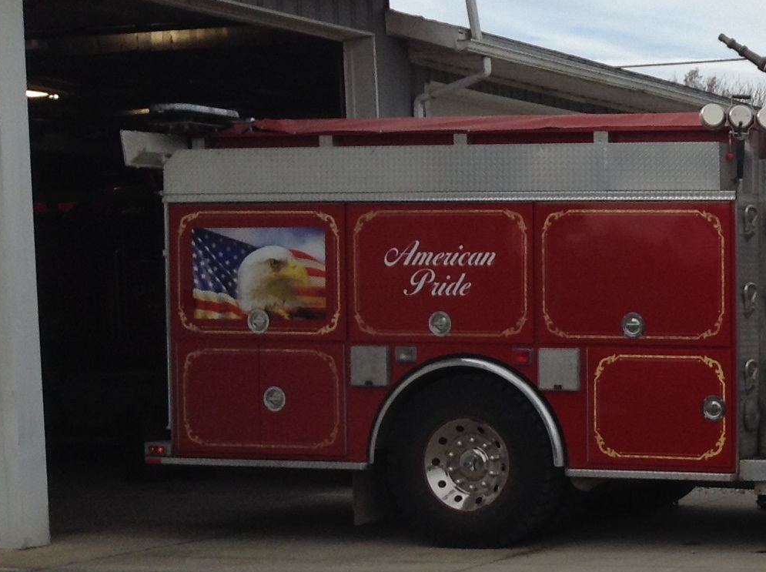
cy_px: 410
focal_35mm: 86
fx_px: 1900
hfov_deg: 20.8
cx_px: 988
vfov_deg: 17.0
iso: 25
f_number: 2.4
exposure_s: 1/752
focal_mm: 3.3
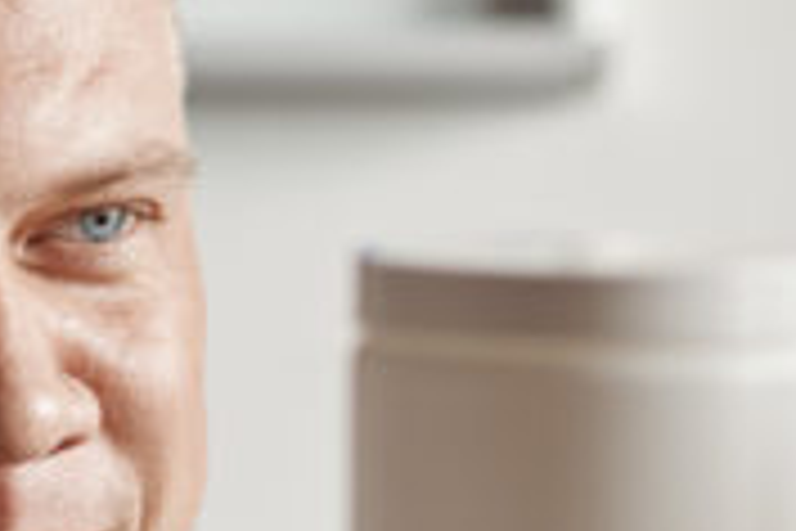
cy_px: 664
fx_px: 8136
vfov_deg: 3.7
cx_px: 387
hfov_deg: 5.6
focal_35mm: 368
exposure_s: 1/160
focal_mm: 85
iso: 400
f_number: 2
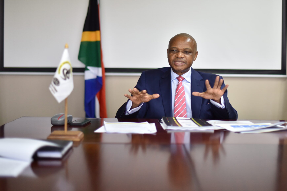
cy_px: 90
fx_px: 470
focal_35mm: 59
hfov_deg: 33.9
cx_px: 159
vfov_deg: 23.0
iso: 800
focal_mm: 50
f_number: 1.4
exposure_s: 1/400
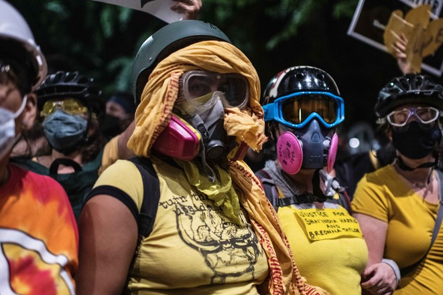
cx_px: 243
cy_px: 155
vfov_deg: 29.9
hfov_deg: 43.5
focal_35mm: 45
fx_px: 554
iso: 2500
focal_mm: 35
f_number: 1.8
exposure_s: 1/125
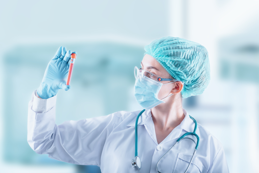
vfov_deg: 19.5
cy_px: 86
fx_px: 504
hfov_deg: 28.8
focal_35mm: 70
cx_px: 130
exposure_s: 1/250
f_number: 5
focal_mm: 70
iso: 200
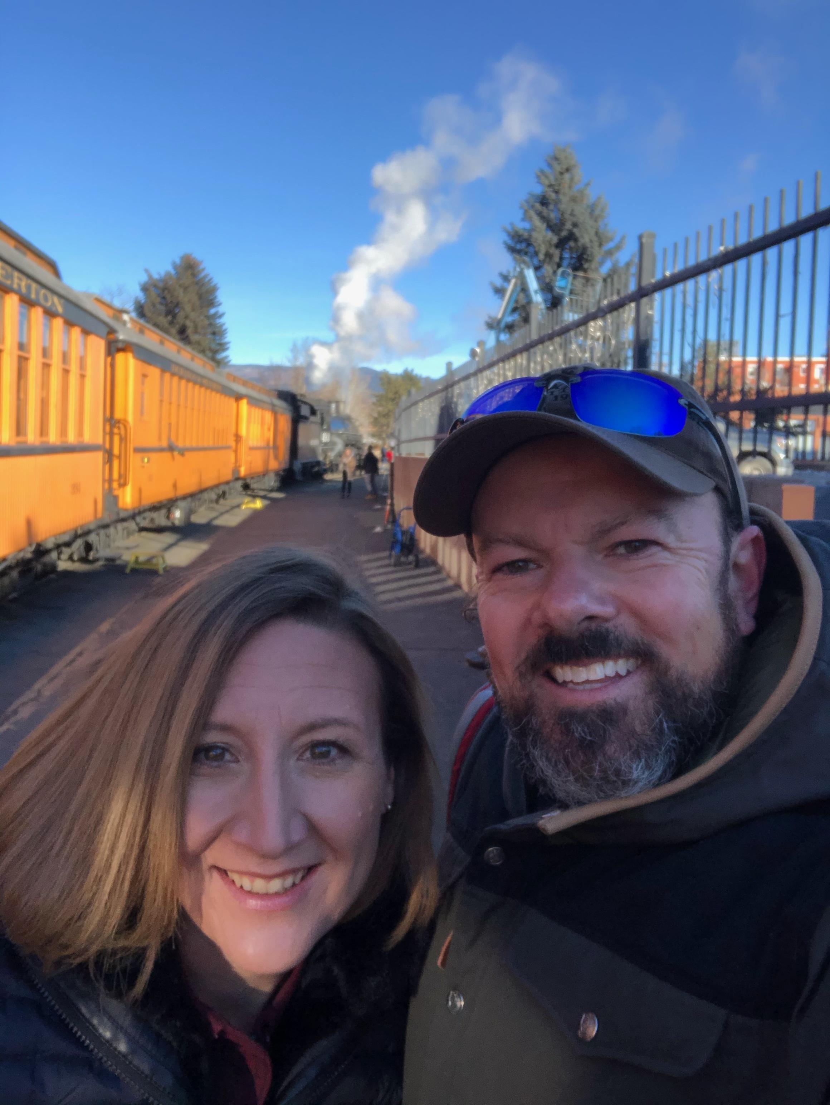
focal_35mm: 32
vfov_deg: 56.8
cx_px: 415
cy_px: 552
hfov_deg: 44.2
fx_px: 1022
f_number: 2.2
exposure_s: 1/454
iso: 20
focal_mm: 2.87
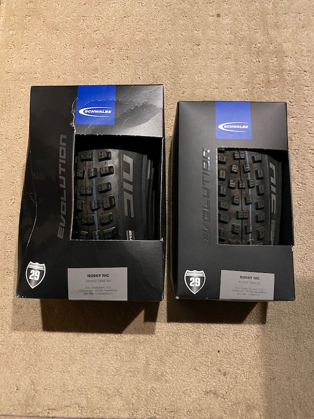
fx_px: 314
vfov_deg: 67.3
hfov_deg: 53.1
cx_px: 157
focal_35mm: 26
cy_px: 210
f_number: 1.8
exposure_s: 1/30
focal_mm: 4.25
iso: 1000
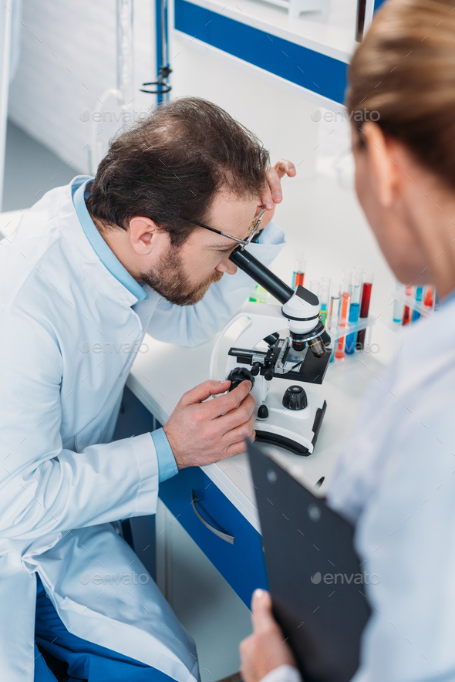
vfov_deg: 39.6
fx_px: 947
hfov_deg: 27.0
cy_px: 341
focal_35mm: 50
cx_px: 228
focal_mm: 50
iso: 320
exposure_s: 1/200
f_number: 3.2
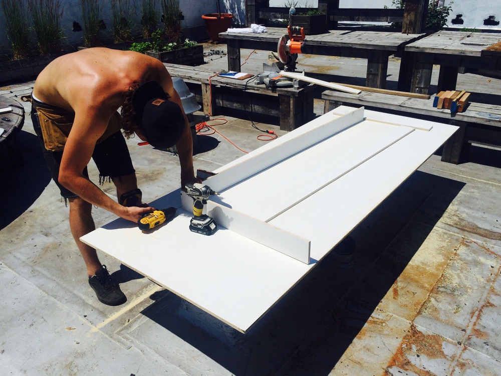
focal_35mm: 29
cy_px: 188
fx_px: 420
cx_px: 250
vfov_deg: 48.2
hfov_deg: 61.7
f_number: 2.2
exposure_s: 1/10309
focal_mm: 4.15
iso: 40
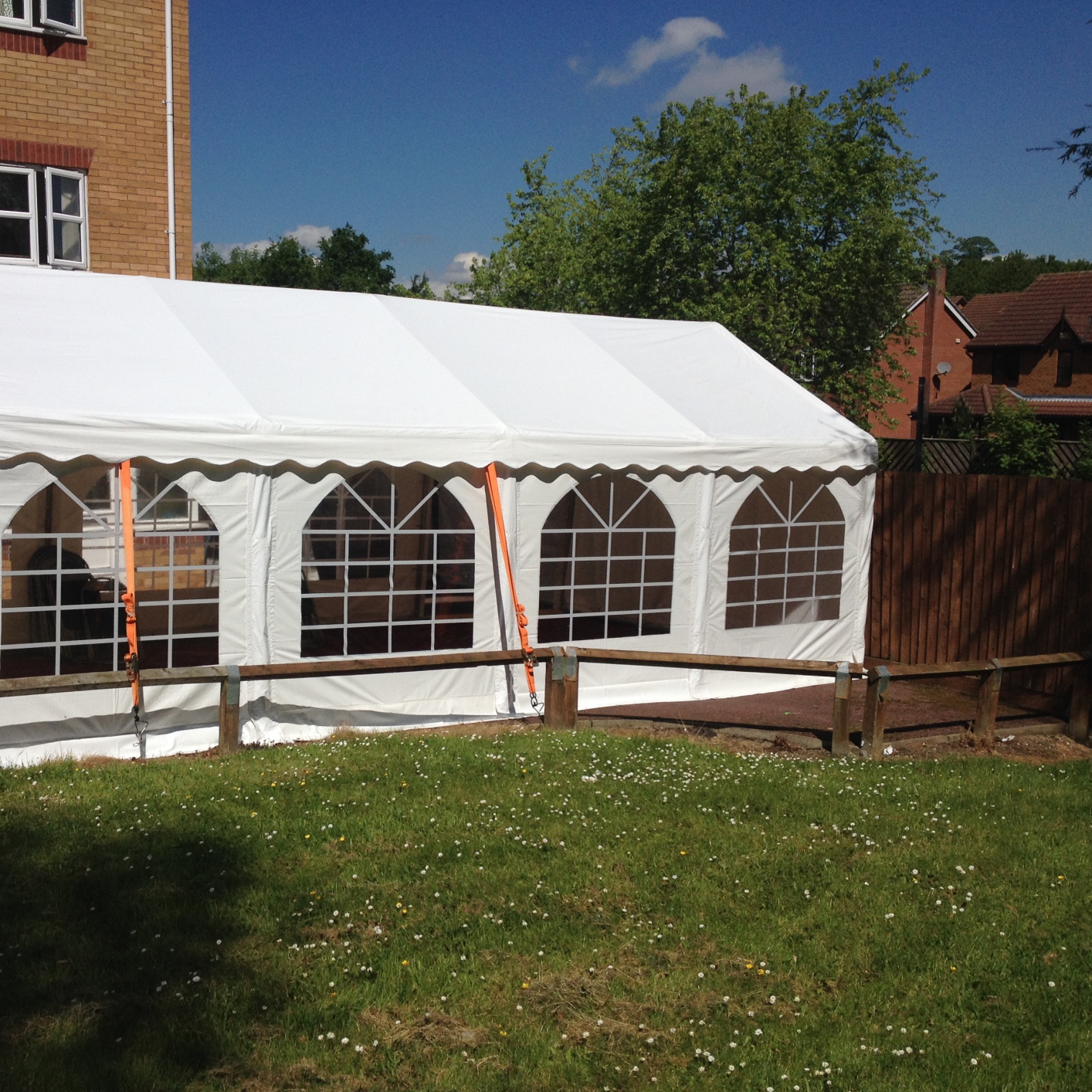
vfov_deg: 40.0
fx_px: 1499
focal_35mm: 42
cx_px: 400
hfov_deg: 39.7
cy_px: 553
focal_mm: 4.28
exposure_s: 1/5025
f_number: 2.4
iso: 50
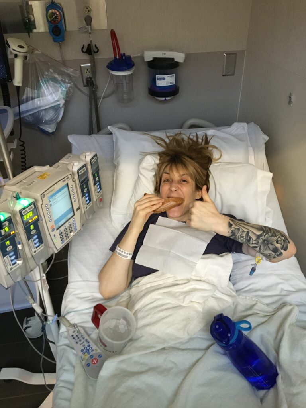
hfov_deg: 48.2
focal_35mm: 29
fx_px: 342
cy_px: 204
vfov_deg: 61.7
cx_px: 153
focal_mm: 4.15
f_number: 2.2
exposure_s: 1/15
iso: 200
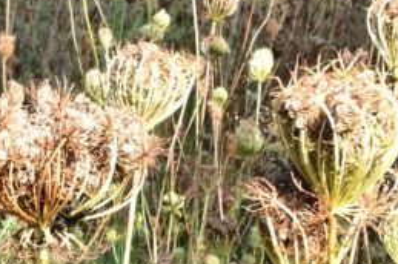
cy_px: 356
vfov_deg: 7.9
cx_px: 401
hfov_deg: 11.8
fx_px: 1899
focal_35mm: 172
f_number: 20
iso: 320
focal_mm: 29
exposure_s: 1/30
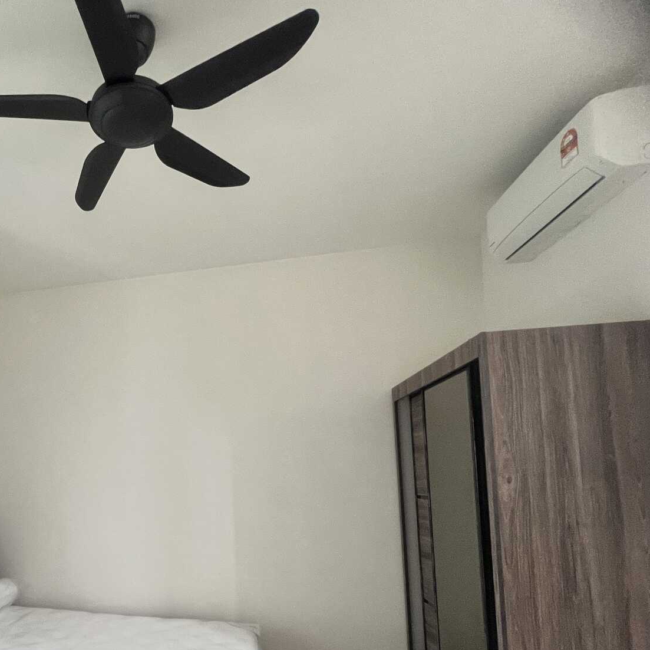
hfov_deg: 64.7
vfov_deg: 69.7
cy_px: 443
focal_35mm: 21
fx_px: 446
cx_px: 117
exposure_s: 1/60
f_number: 1.8
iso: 500
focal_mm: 1.57
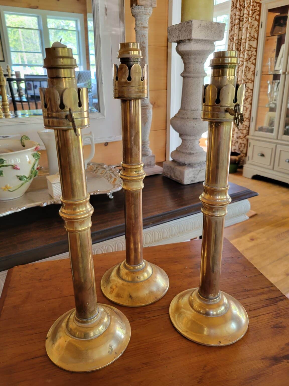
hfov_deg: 53.1
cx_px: 144
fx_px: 289
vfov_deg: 67.3
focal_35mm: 26
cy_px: 193
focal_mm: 5.4
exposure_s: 1/40
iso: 200
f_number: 1.8
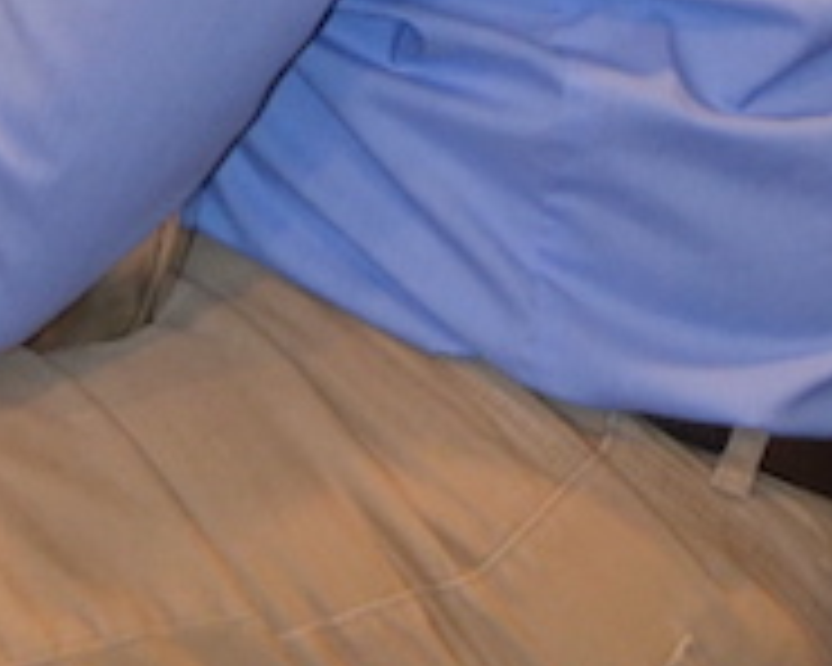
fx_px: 5984
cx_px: 92
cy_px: -598
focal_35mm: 243
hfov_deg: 7.9
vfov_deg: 6.2
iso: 2500
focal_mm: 40
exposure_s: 1/60
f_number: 5.3
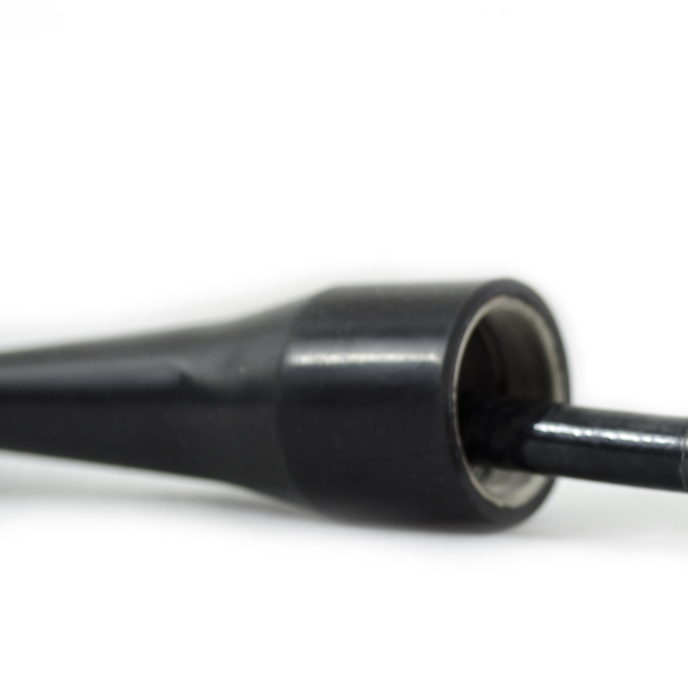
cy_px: 396
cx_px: 720
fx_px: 2316
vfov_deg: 16.9
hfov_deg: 16.5
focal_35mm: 103
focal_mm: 38
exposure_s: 1/30
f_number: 5.6
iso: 400
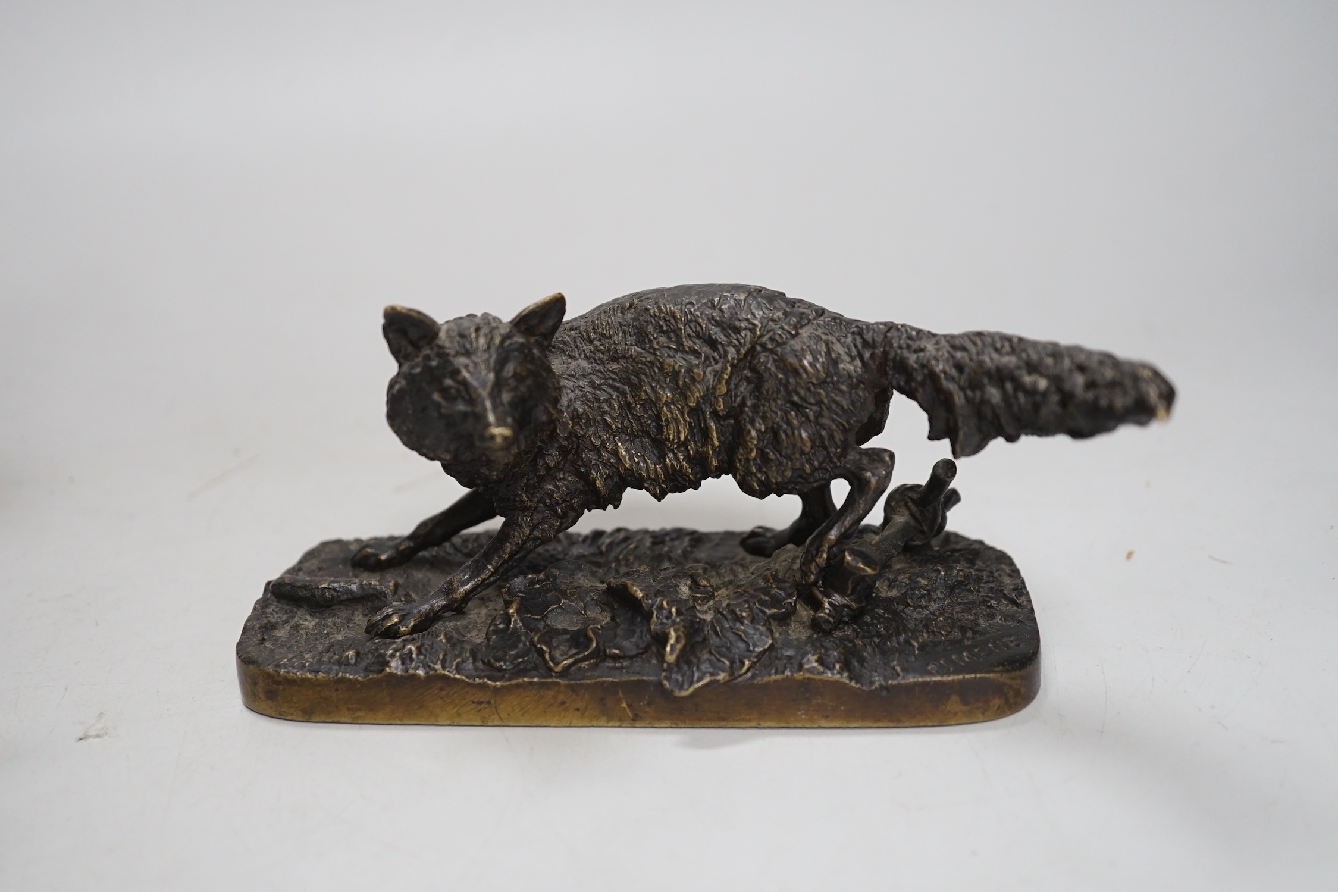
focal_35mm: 45
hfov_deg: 43.6
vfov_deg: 29.9
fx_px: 1672
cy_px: 446
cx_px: 669
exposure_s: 1/60
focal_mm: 30
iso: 640
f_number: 3.5
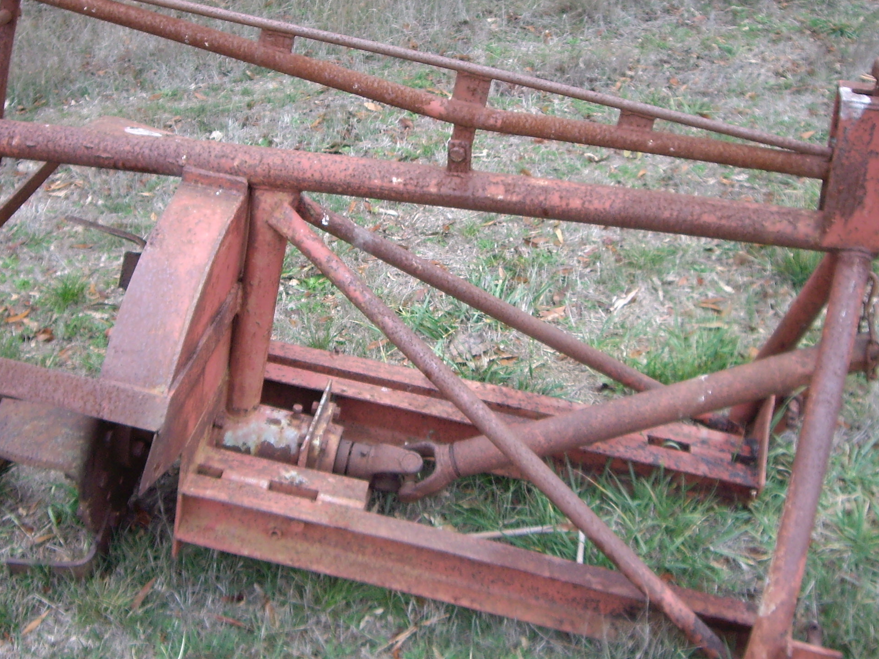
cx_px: 415
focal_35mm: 56
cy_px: 268
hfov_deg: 34.3
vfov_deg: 26.1
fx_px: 1422
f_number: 2.7
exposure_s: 1/60
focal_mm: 6.2
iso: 100
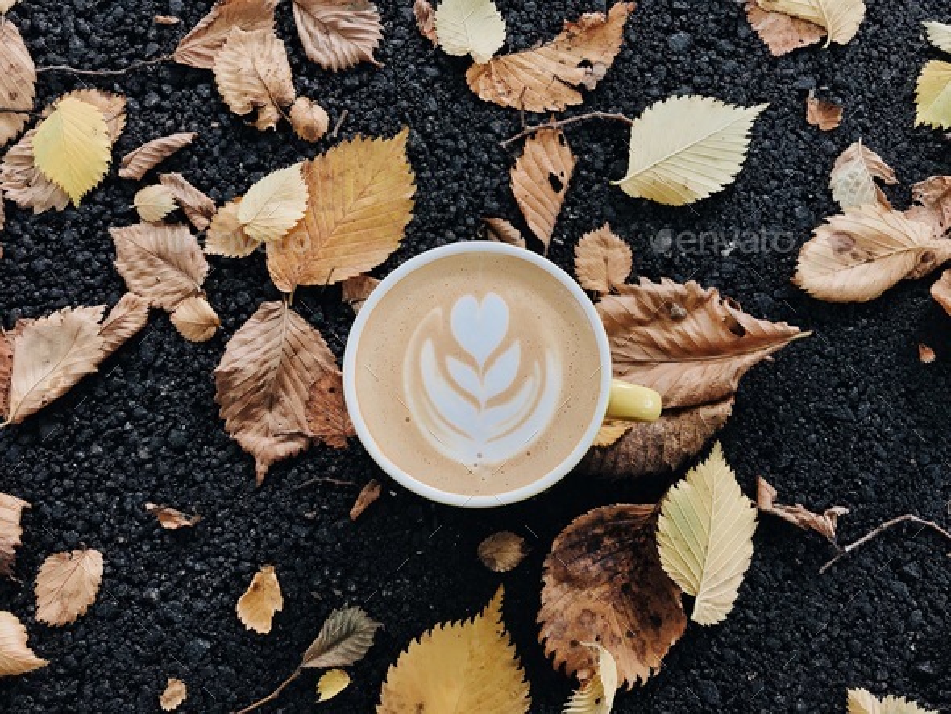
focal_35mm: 28
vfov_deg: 49.8
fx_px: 770
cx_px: 476
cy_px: 357
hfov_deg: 63.4
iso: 20
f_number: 1.8
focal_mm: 3.99
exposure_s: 1/141
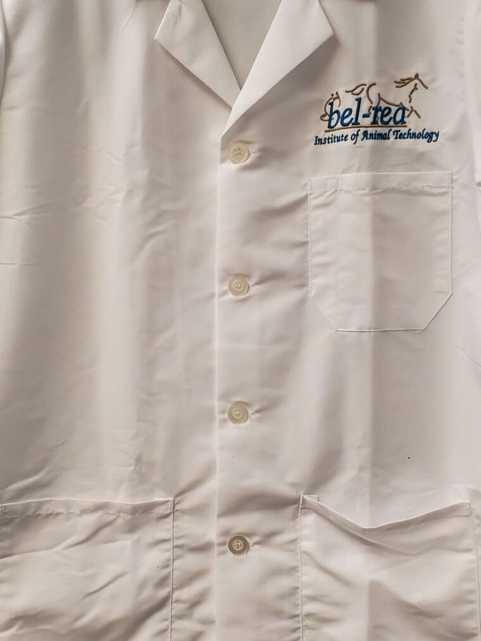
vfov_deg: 67.3
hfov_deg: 53.1
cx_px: 240
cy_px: 320
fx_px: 482
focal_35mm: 26
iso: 200
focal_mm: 4.3
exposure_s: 1/120
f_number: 2.4
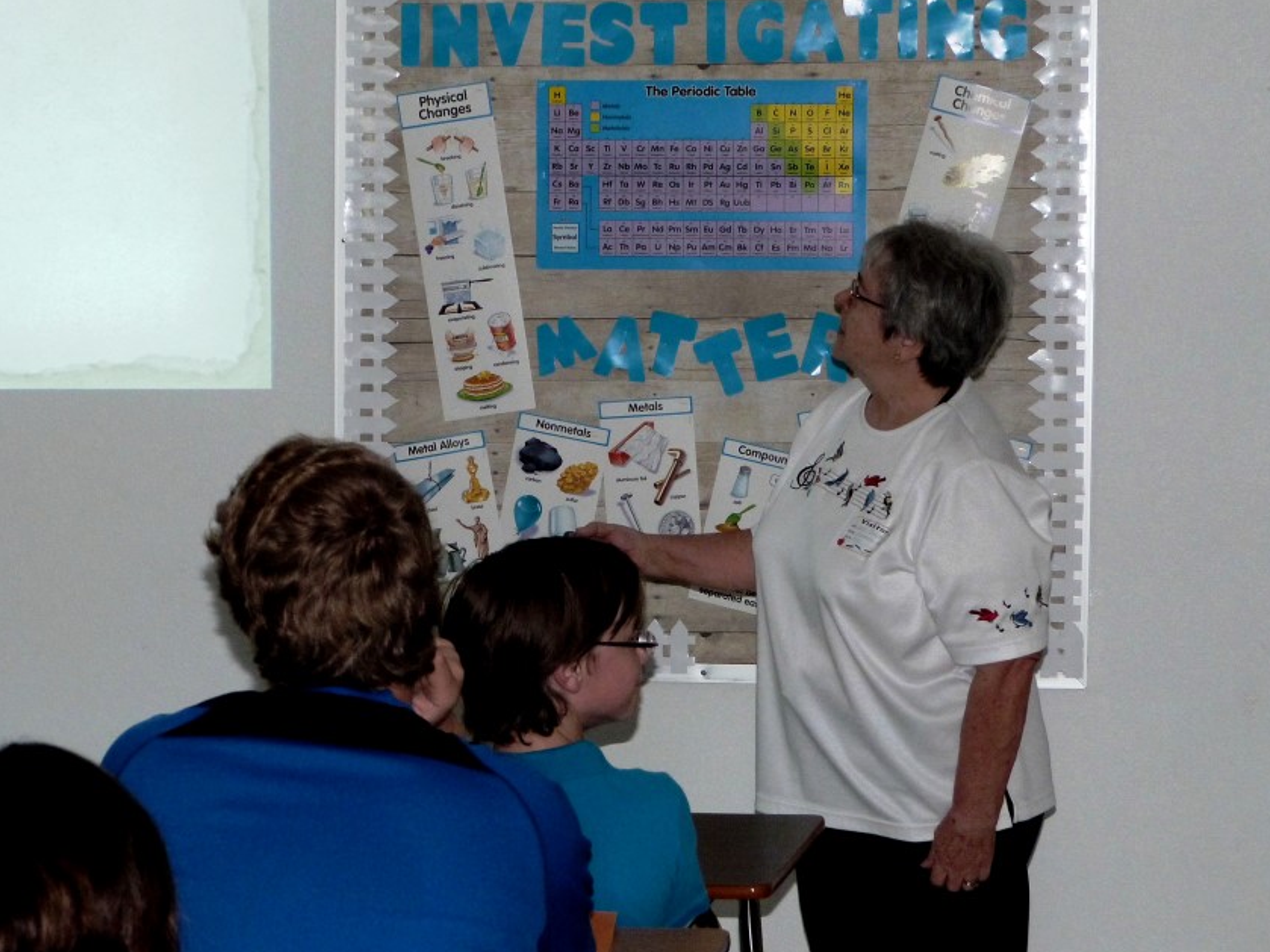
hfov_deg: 17.0
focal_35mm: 116
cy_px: 478
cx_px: 530
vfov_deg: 12.8
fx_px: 4255
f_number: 3.4
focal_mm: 17.2
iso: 400
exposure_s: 1/60
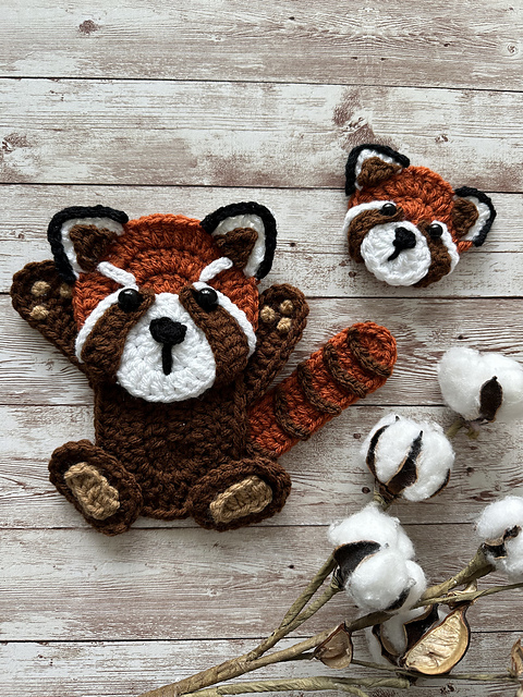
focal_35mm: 24
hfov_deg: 56.8
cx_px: 262
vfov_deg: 71.6
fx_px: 483
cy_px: 348
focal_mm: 6.86
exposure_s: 1/121
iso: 125
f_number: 1.78
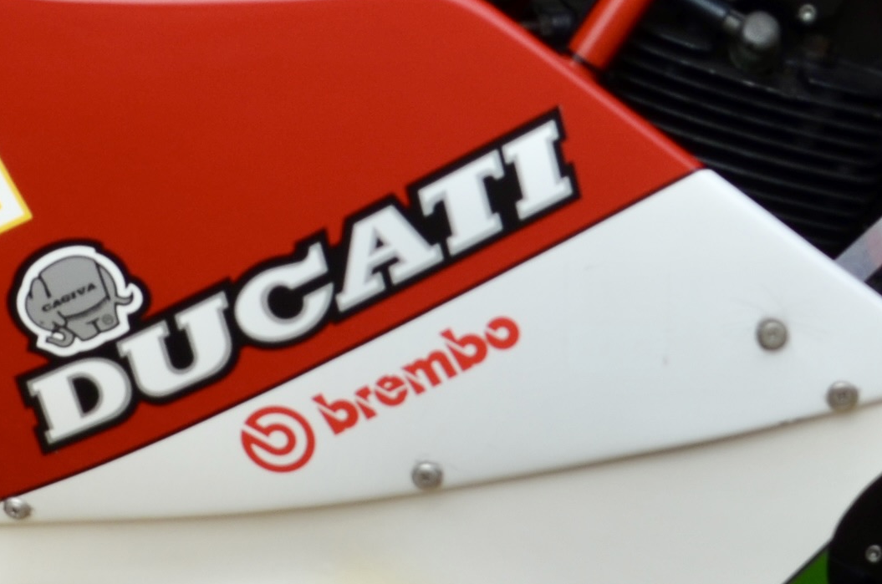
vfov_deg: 4.3
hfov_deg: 6.5
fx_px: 7711
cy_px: 75
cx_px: 650
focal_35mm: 315
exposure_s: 1/250
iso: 140
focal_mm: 45
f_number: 8
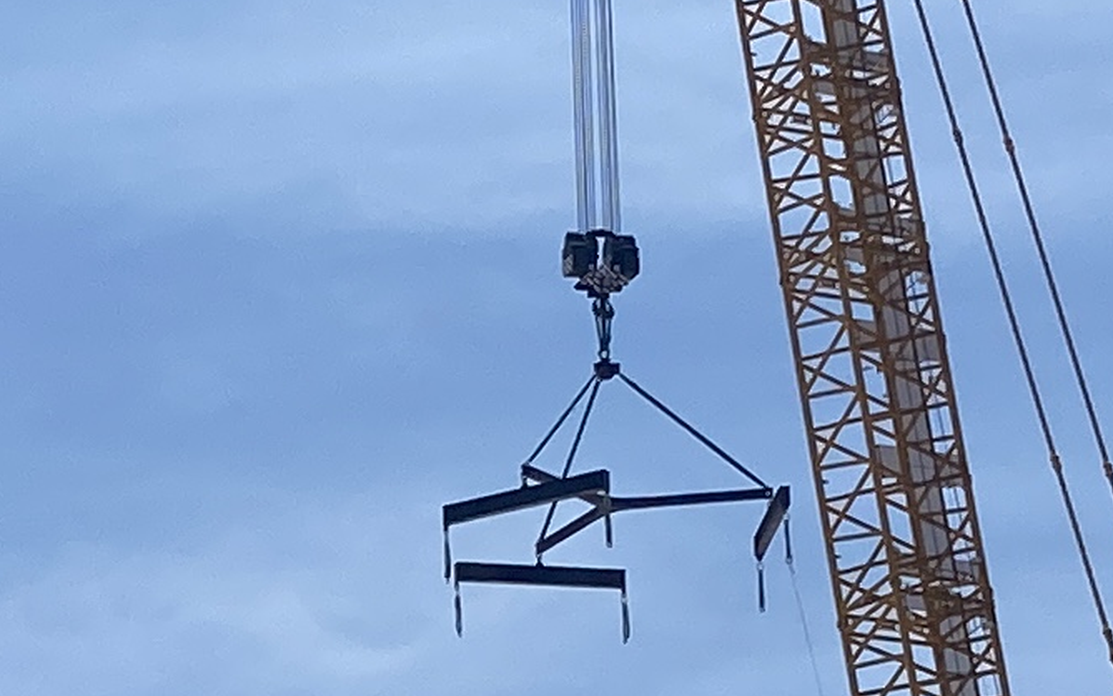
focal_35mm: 166
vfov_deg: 7.8
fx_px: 5035
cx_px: -436
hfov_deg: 12.2
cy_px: 901
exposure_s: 1/5495
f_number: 1.8
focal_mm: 4.25
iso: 32
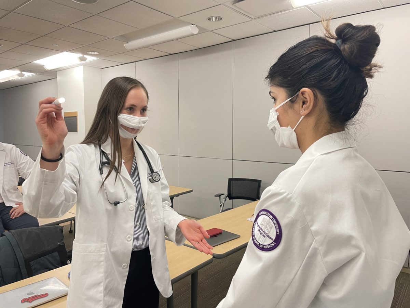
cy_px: 154
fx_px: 308
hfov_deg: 67.3
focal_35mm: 26
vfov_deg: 53.1
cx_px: 205
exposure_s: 1/60
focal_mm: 4.2
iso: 160
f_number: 1.6
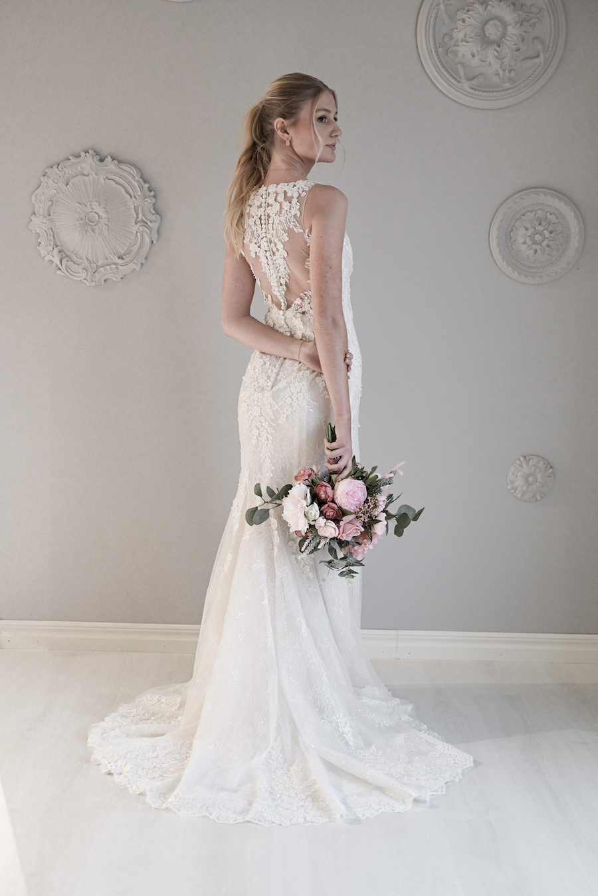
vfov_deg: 44.5
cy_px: 448
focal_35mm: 44
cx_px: 299
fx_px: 1096
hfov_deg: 30.5
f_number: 2.8
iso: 1600
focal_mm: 44
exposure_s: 1/200
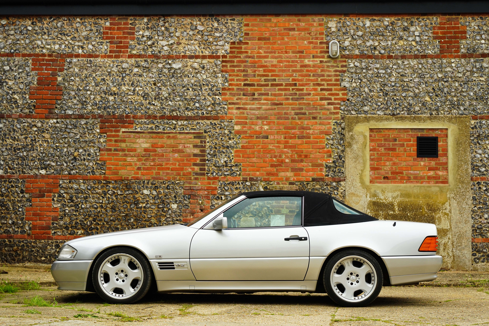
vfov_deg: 19.5
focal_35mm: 70
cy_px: 163
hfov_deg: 28.8
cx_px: 244
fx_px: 951
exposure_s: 1/320
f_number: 5.6
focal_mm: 70
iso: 400
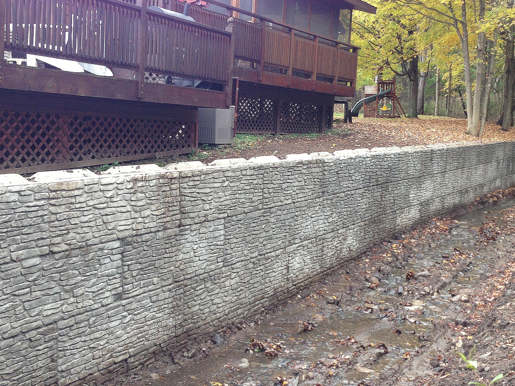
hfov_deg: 38.7
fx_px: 729
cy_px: 220
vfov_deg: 29.6
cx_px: 313
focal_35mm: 49
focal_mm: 4.13
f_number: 2.4
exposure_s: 1/24
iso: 64
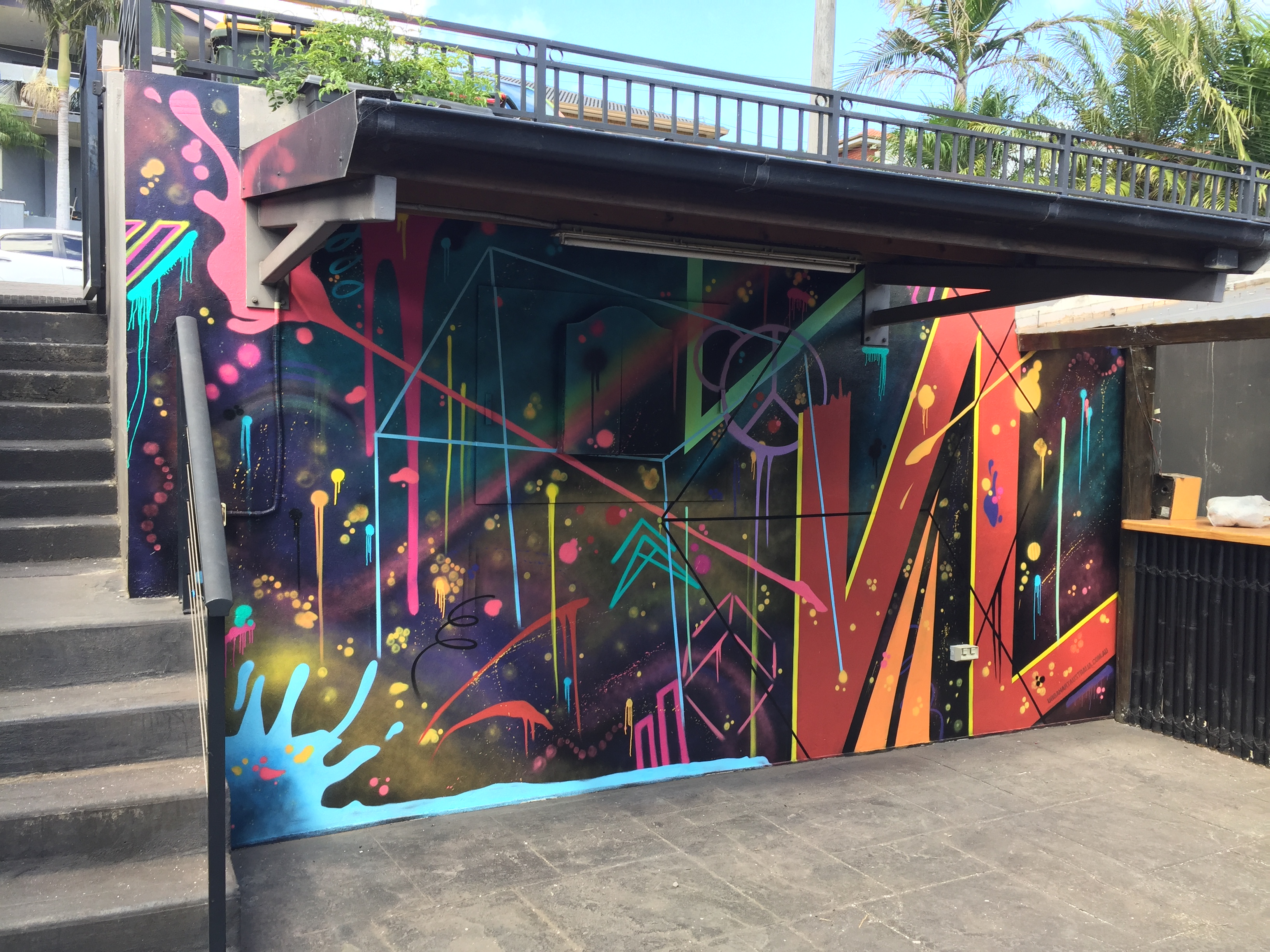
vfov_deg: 48.2
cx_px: 635
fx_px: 1064
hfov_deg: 61.7
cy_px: 476
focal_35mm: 29
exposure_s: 1/140
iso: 32
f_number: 2.2
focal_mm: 4.15
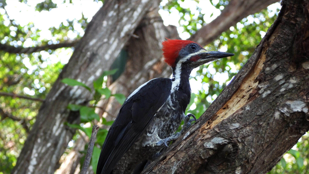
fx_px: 1122
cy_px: 116
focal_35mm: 137
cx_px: 155
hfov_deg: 15.7
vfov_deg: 8.8
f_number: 4
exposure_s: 1/160
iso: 400
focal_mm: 22.5
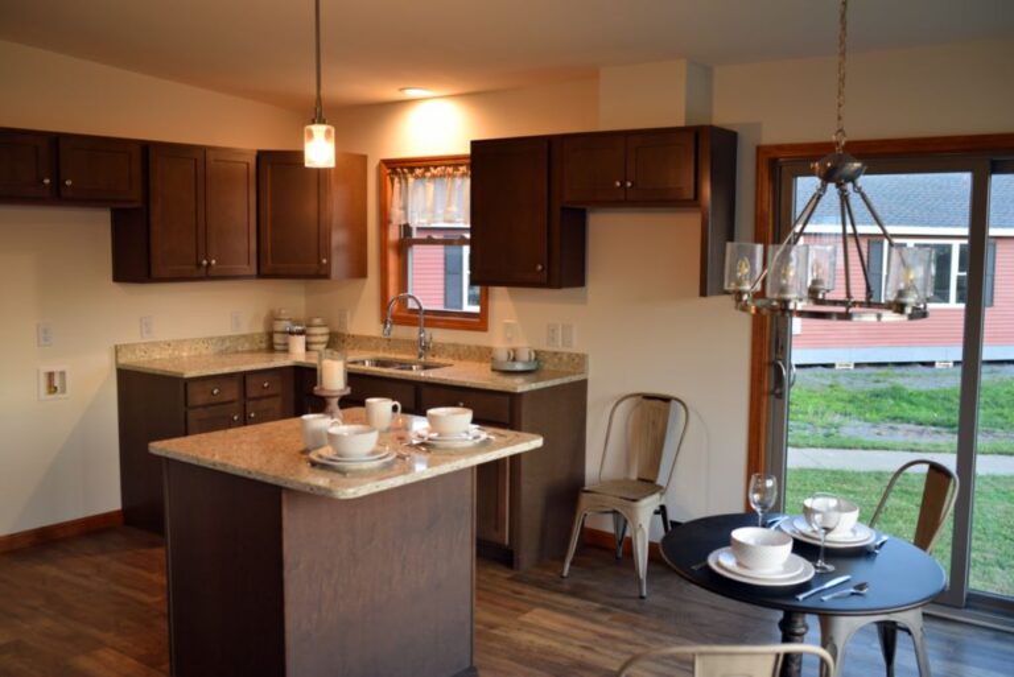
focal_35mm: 35
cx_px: 507
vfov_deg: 37.9
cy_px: 338
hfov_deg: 54.4
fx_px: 986
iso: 500
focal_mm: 35
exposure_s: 1/60
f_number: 4
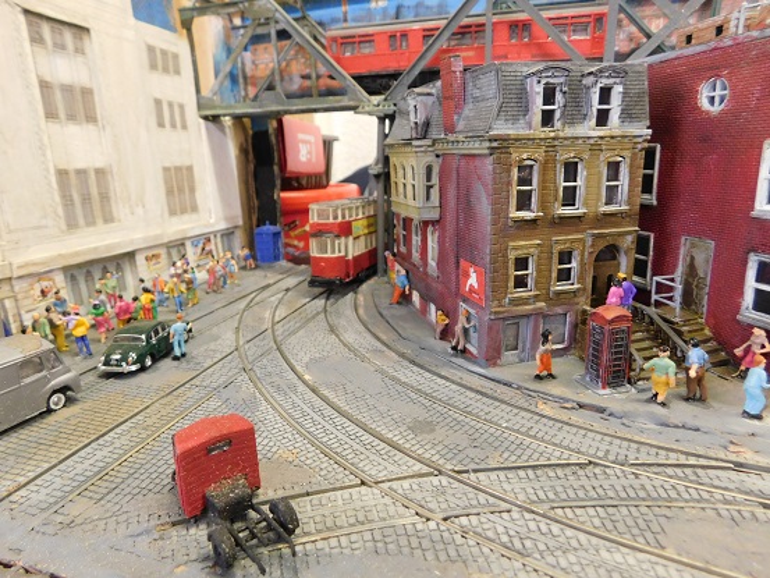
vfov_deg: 58.9
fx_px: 512
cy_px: 289
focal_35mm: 23
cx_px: 385
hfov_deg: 73.9
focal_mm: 4
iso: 400
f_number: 3
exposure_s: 1/15
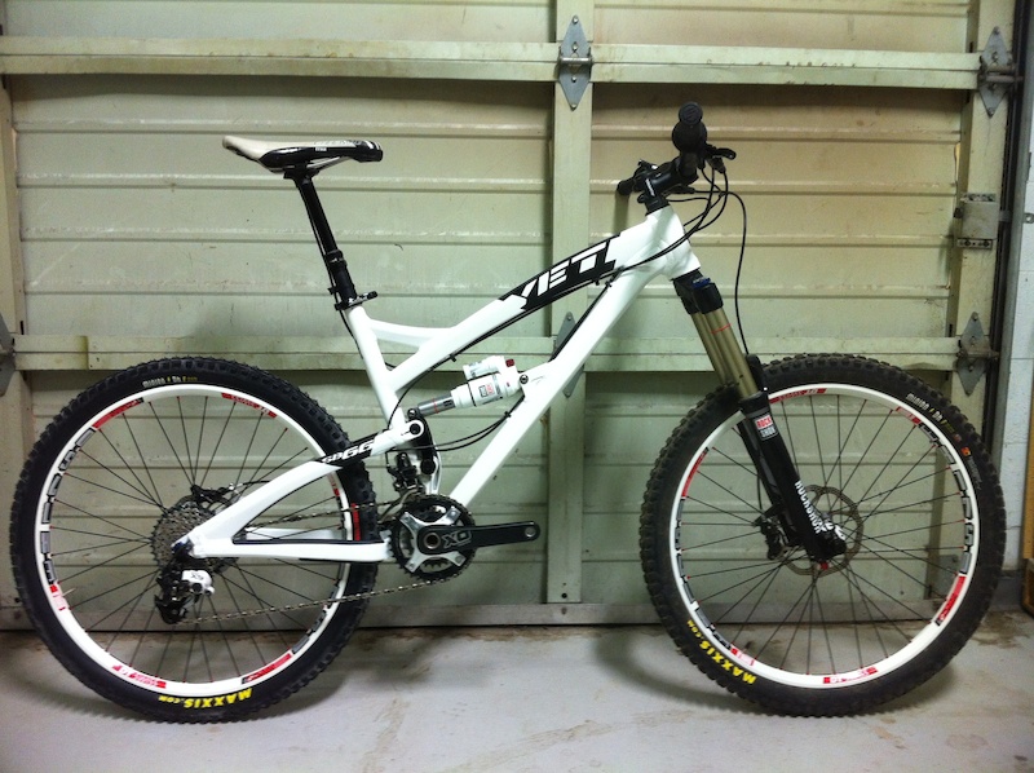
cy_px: 386
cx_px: 517
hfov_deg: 52.7
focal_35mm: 35
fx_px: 1044
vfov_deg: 40.6
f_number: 2.8
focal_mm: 3.85
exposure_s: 1/15
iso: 125
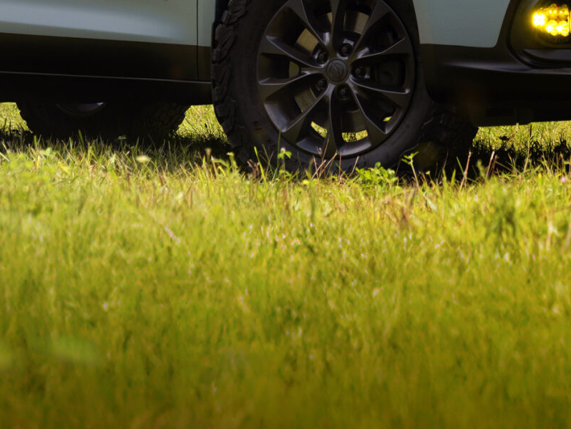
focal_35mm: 407
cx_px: 244
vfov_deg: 3.6
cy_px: -149
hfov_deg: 4.9
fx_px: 6716
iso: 250
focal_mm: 132
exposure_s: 1/250
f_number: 5
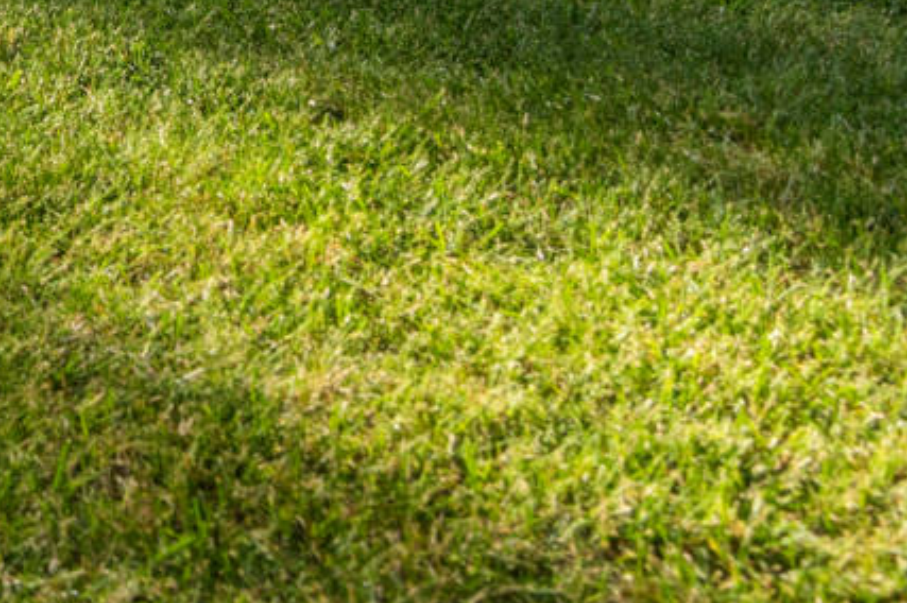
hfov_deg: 17.9
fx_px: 1888
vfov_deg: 14.6
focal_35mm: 75
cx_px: -945
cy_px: -647
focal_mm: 16
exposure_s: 1/125
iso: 250
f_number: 8
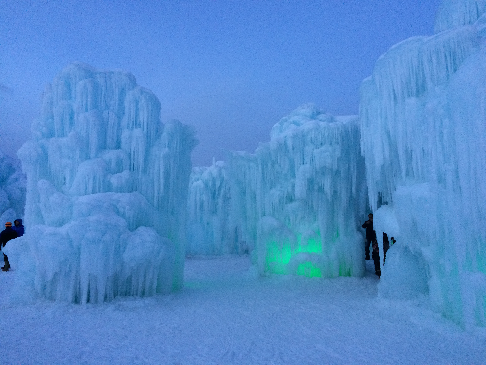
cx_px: 243
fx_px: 407
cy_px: 182
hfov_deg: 61.7
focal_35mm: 29
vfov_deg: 48.2
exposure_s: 1/30
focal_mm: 4.15
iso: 160
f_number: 2.2
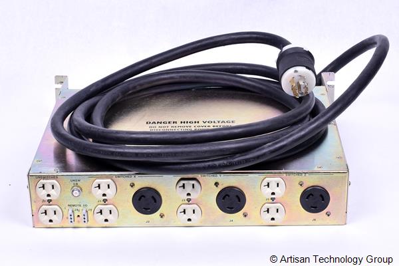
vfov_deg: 31.9
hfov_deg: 46.4
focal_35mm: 42
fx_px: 465
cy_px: 133
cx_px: 200
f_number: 11
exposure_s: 1/200
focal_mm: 28
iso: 200
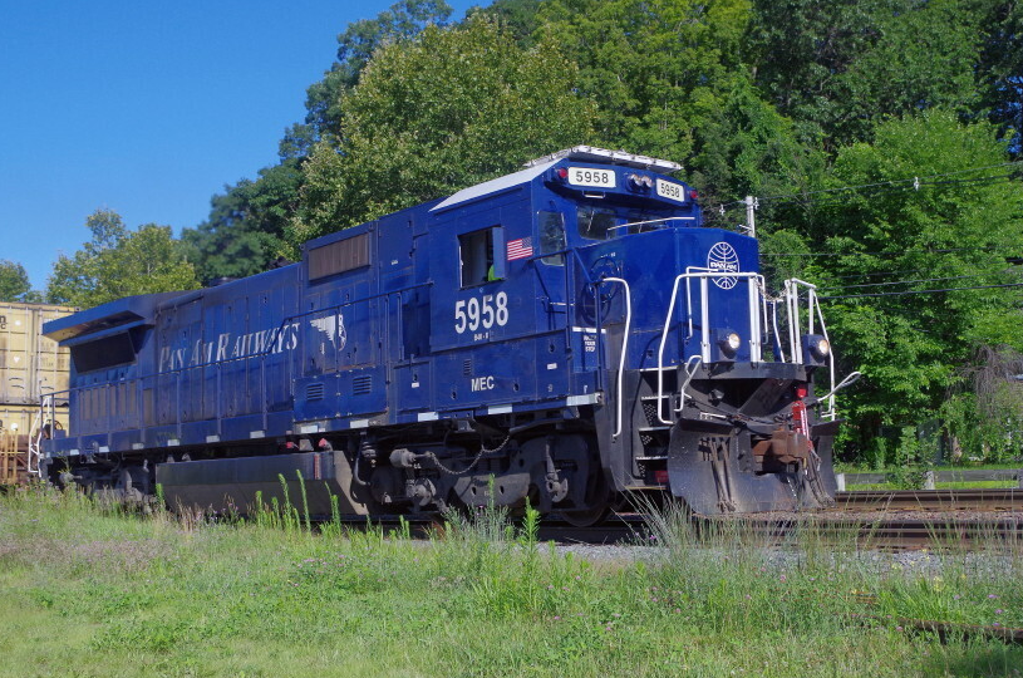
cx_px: 501
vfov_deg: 28.0
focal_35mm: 48
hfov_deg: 41.2
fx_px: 1361
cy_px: 332
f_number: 5.6
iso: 400
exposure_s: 1/1000
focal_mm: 30.63
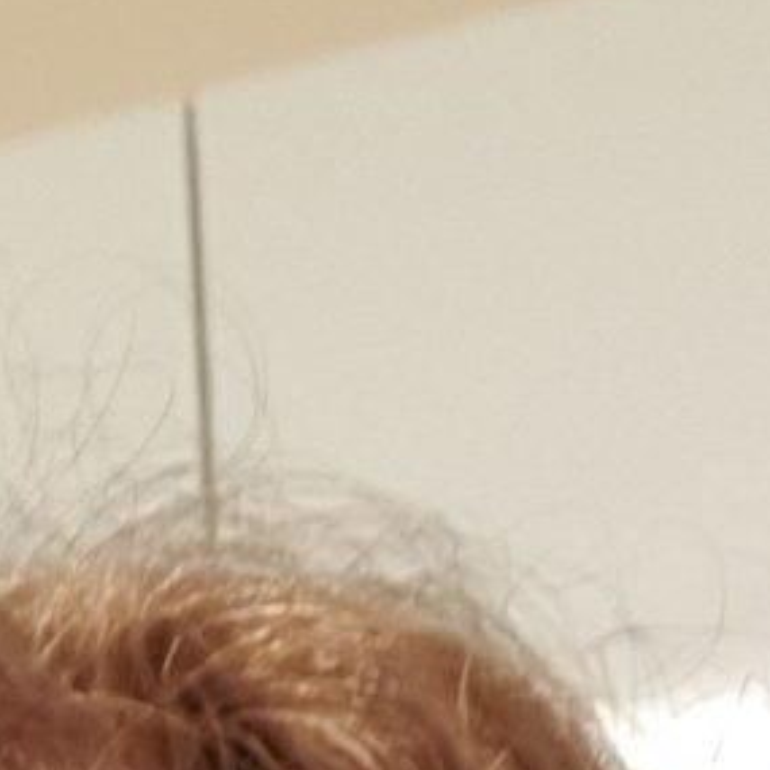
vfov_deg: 7.3
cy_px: 2664
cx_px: -97
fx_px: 4958
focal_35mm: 197
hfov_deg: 8.8
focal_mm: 2.92
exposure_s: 1/50
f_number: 1.7
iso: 100
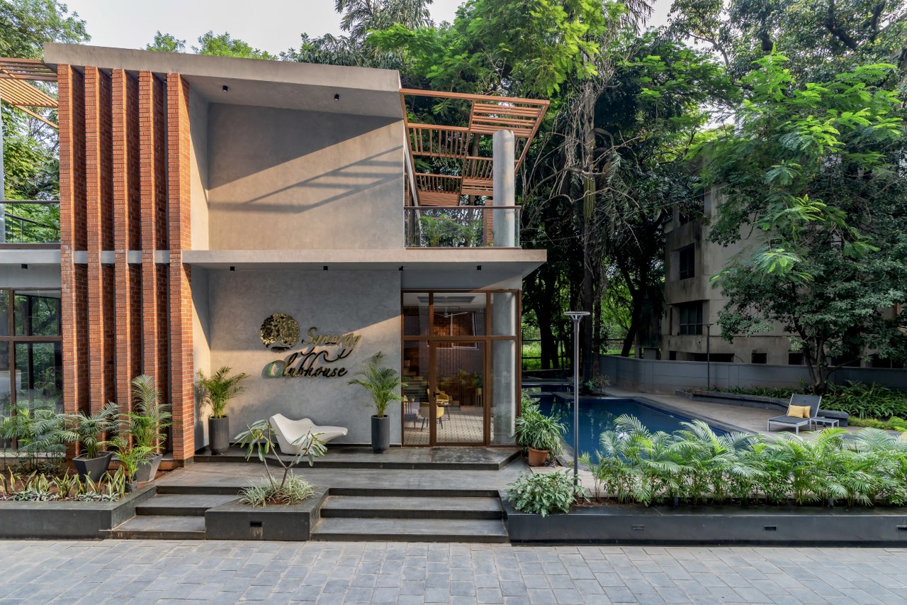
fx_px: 403
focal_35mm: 16
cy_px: 302
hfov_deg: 96.7
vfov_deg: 73.7
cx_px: 454
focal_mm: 16
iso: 320
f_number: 8
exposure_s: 1/30
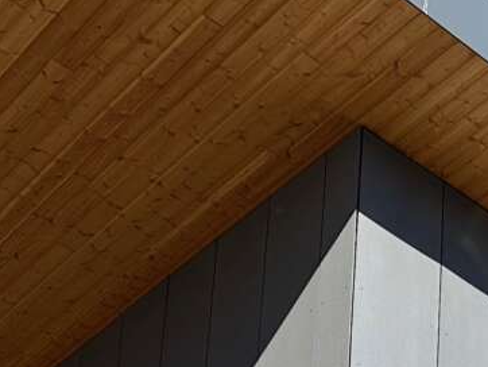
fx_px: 1495
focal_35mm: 106
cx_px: 666
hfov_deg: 17.2
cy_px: 760
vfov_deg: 12.2
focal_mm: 6.86
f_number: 1.78
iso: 80
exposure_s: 1/4545
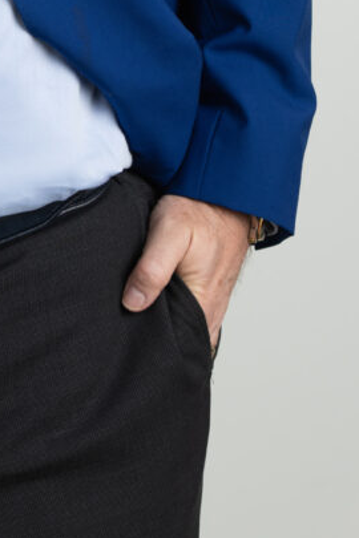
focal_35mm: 387
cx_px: 35
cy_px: -166
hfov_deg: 3.6
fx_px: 5788
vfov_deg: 5.3
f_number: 4.5
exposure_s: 1/125
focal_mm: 102
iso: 125
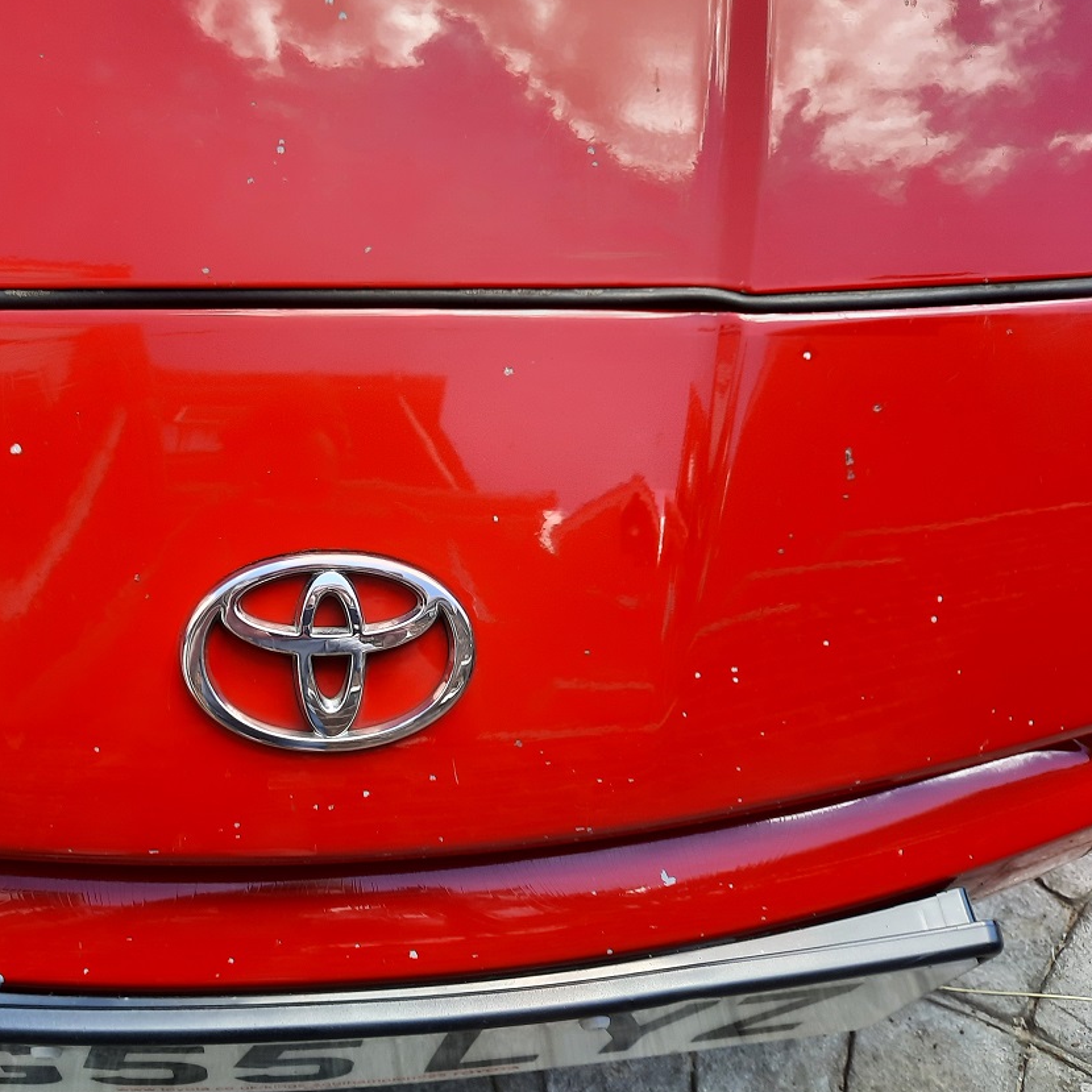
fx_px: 1142
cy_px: 541
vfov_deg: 51.1
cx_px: 321
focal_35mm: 32
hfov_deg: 49.7
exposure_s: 1/146
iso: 32
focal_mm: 4.6
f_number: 2
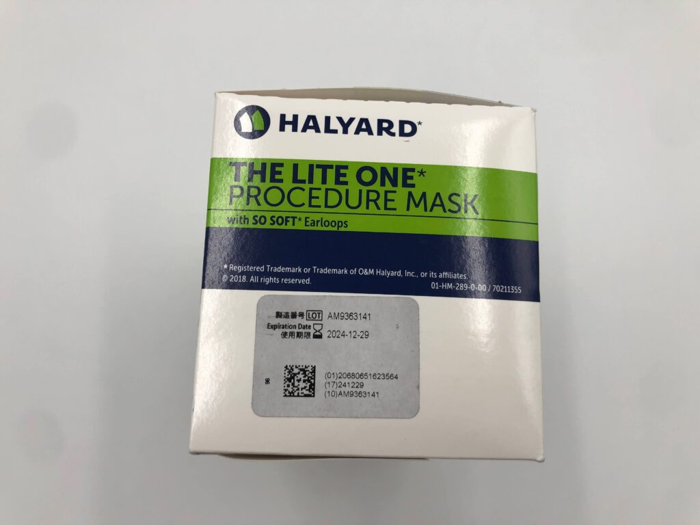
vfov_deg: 49.7
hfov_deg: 63.4
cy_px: 262
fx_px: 566
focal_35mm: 28
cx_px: 350
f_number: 1.8
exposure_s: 1/120
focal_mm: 3.99
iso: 32
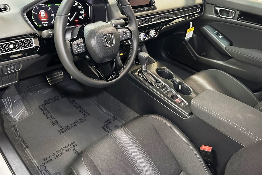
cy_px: 82
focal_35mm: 28
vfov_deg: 46.4
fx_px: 204
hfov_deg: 65.3
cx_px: 117
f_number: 1.78
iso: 1000
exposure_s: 1/30
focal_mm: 6.86
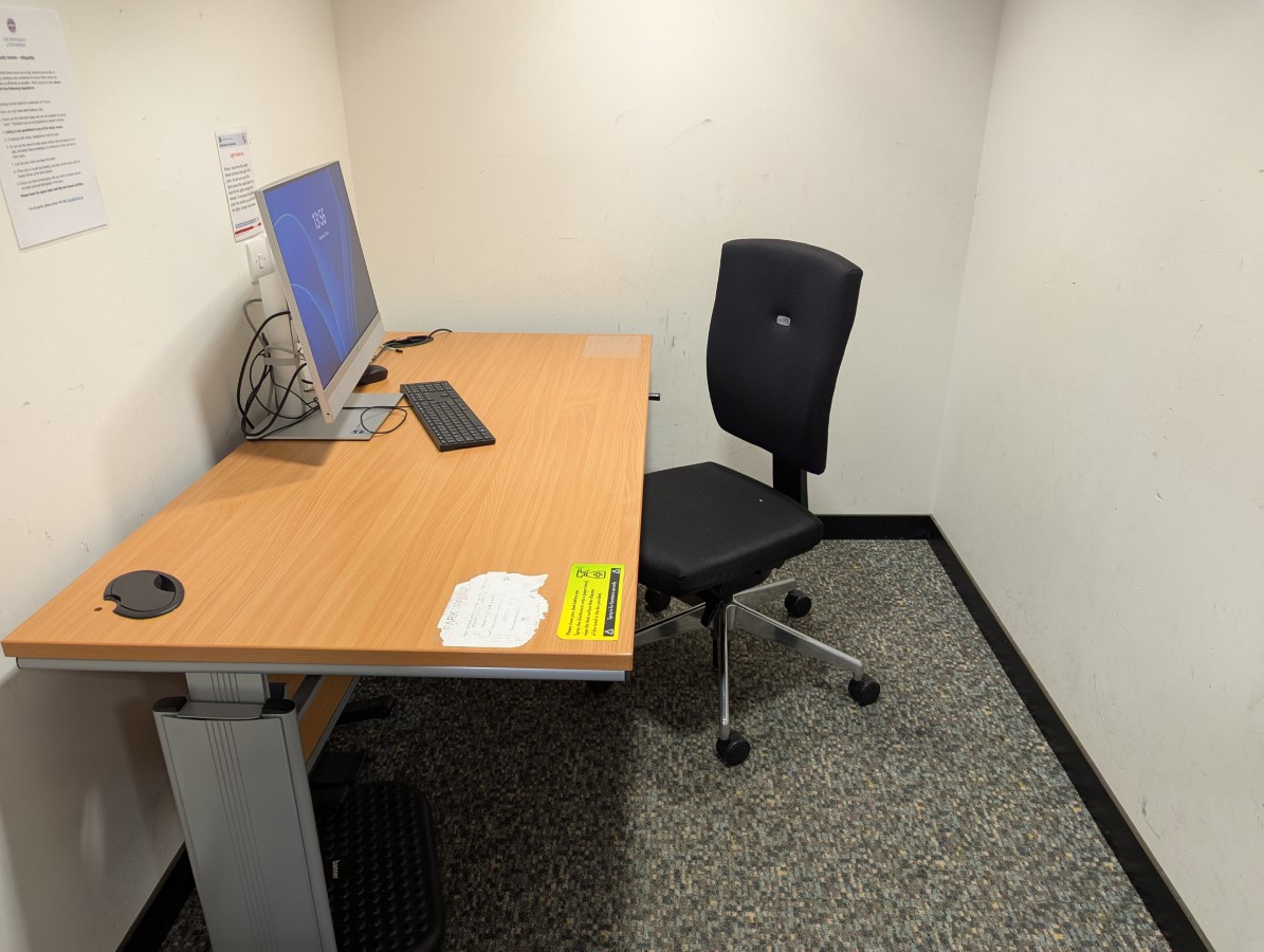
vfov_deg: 56.9
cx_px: 632
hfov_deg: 71.5
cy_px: 476
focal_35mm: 24
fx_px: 878
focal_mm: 6.81
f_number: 1.85
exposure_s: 1/23.8
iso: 178
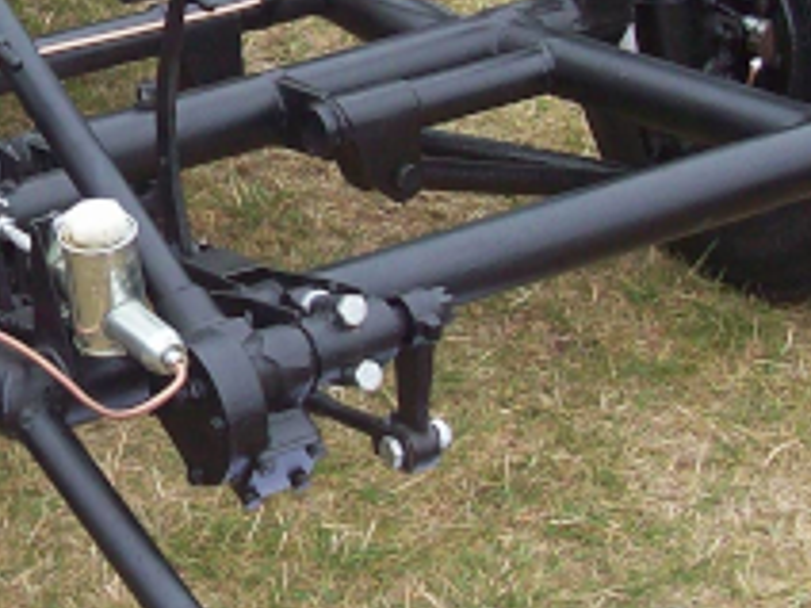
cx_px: -42
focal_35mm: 136
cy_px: 99
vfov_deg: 10.9
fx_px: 3186
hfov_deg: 14.2
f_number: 2.7
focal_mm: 6
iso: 80
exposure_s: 1/204
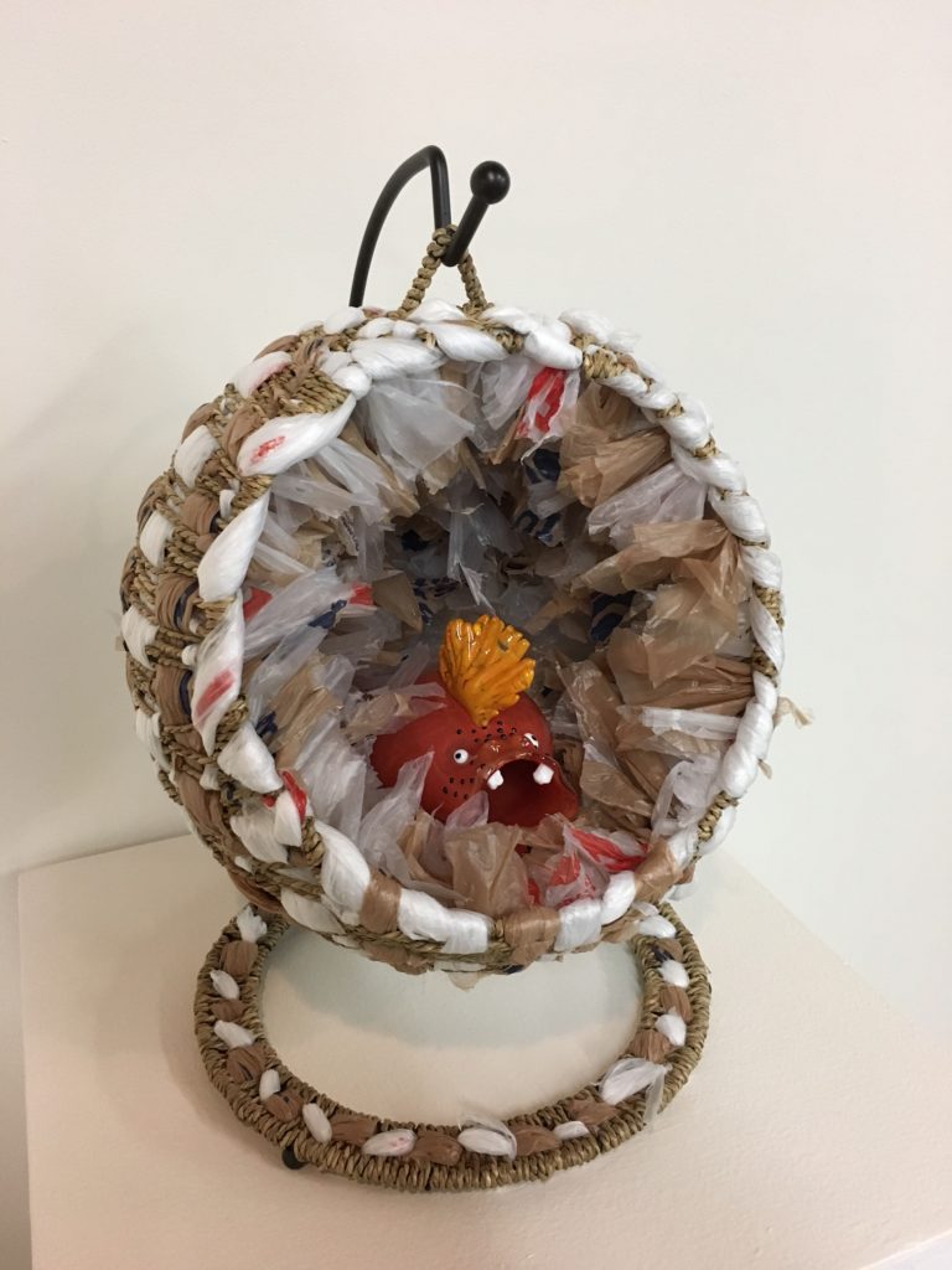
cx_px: 476
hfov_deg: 48.2
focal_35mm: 29
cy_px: 635
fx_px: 1063
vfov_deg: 61.7
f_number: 2.2
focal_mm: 4.15
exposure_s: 1/30
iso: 160
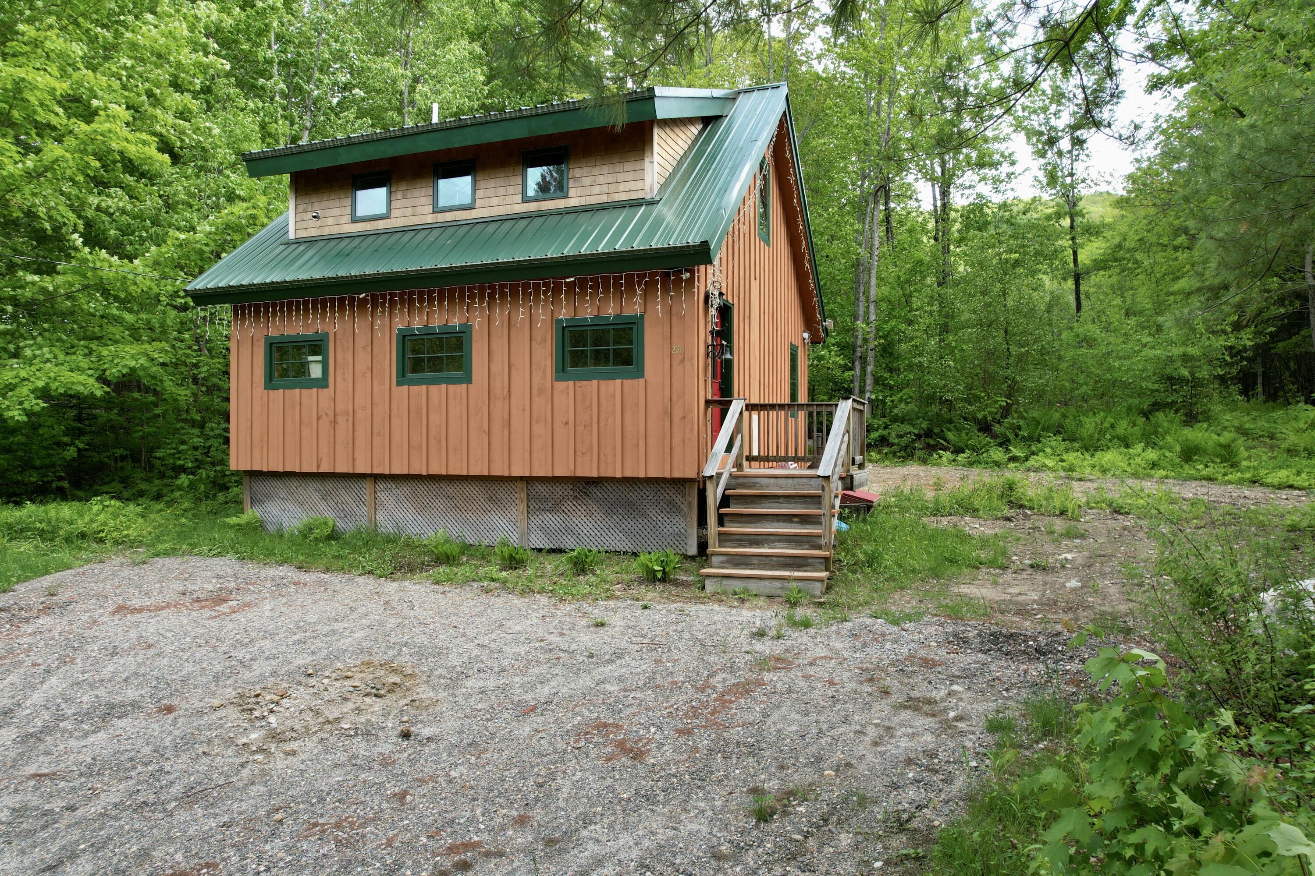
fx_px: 804
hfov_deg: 78.6
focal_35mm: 22
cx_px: 658
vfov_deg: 57.2
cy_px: 438
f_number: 2.8
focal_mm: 8.38
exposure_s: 1/240
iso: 100
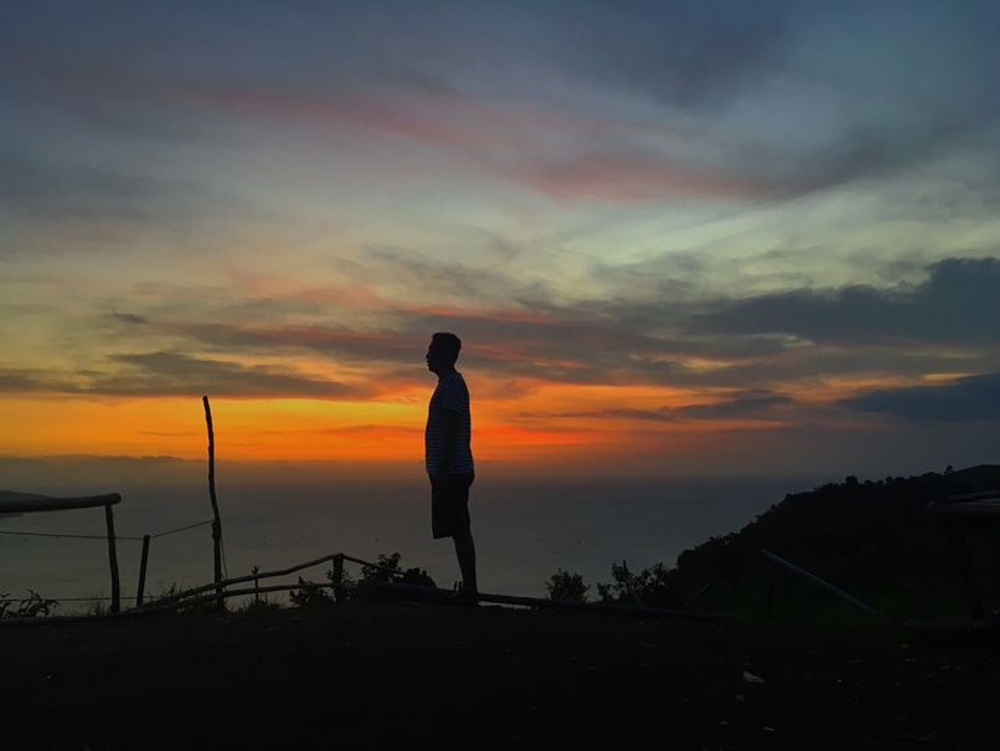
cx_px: 500
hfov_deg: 61.6
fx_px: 838
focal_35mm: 29
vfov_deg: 48.3
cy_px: 376
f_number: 2.2
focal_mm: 4.15
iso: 64
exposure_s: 1/33
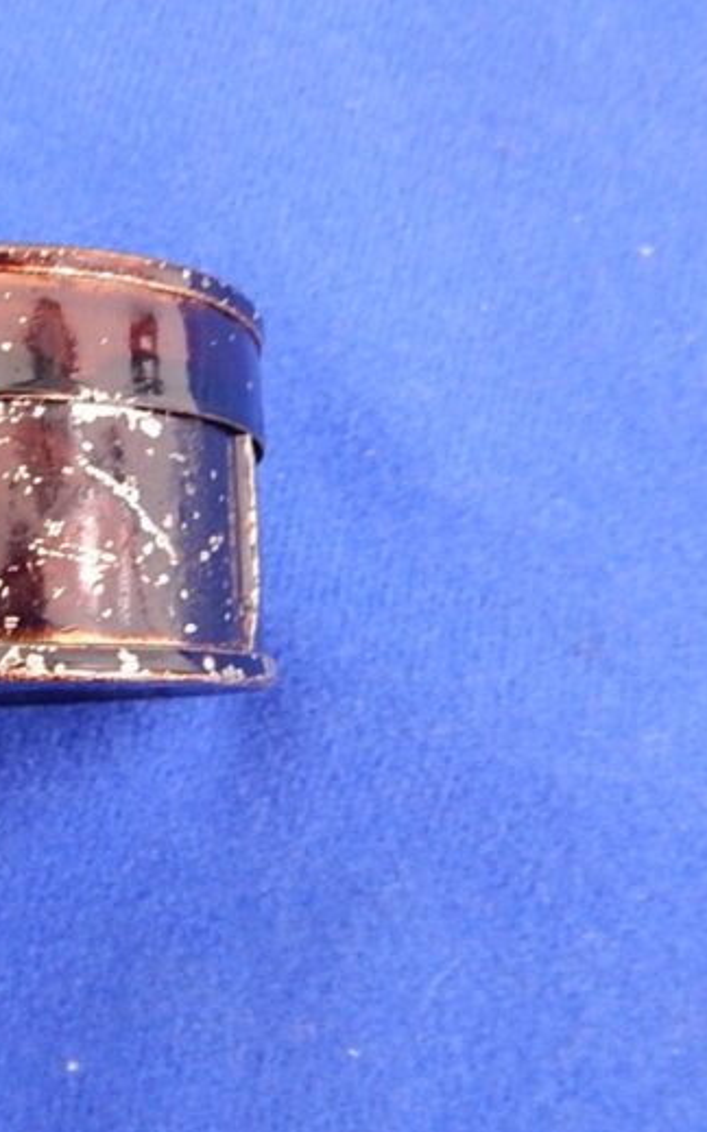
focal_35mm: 46
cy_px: 519
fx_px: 1419
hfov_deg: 26.3
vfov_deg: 43.5
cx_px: -26
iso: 450
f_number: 3
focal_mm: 4
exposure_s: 1/8
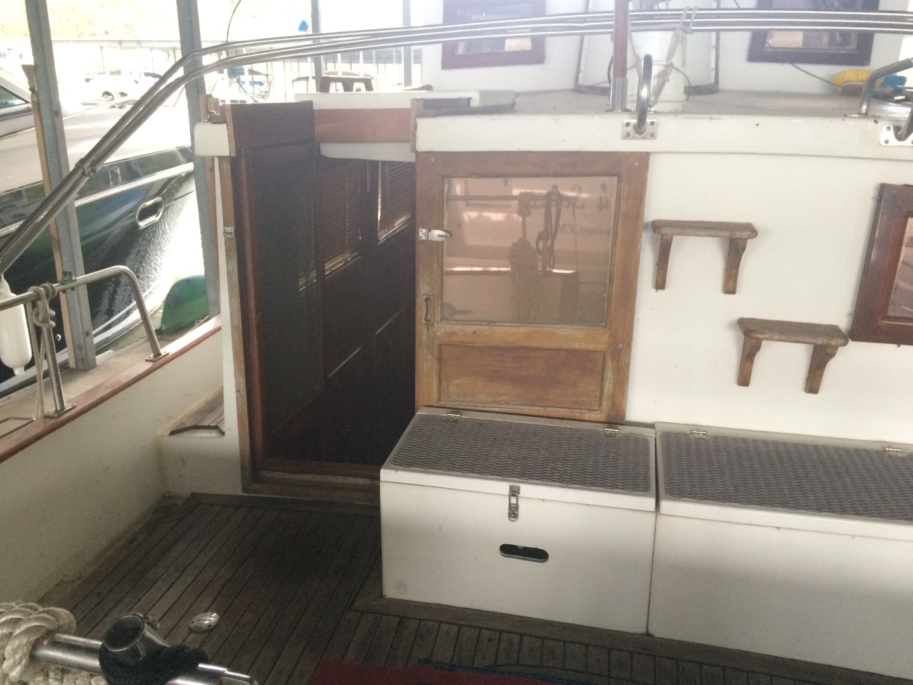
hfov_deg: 61.7
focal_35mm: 29
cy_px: 342
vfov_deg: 48.2
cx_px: 456
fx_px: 765
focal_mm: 4.15
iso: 200
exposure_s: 1/30
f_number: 2.2
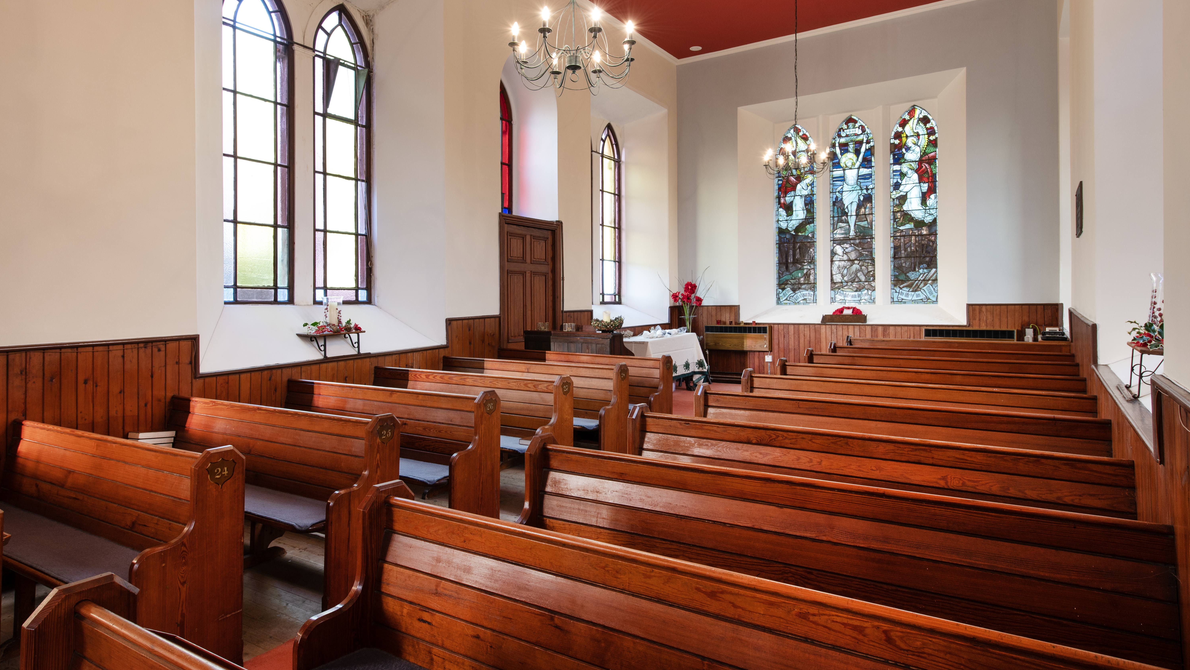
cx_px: 596
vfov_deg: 53.5
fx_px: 663
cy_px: 307
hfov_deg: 83.8
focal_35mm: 21
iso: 320
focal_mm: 20
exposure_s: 1/5
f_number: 8
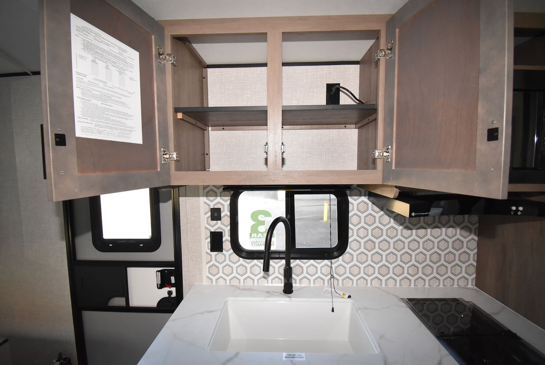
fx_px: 227
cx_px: 272
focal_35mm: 15
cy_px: 182
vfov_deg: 77.5
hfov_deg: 100.3
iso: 1800
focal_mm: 10
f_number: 4.5
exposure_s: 1/60
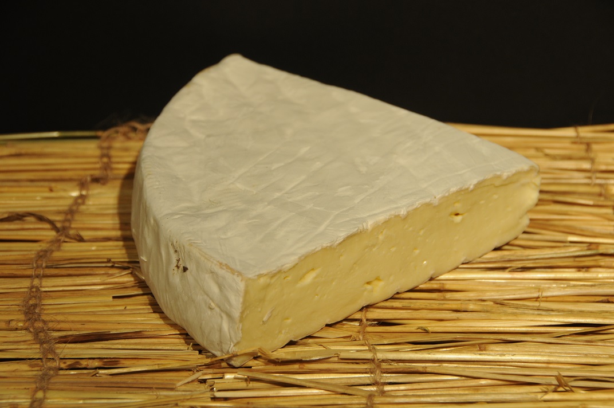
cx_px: 307
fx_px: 1916
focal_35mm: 112
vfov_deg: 12.1
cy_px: 204
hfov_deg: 18.2
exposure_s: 1/250
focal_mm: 75
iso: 400
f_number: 8
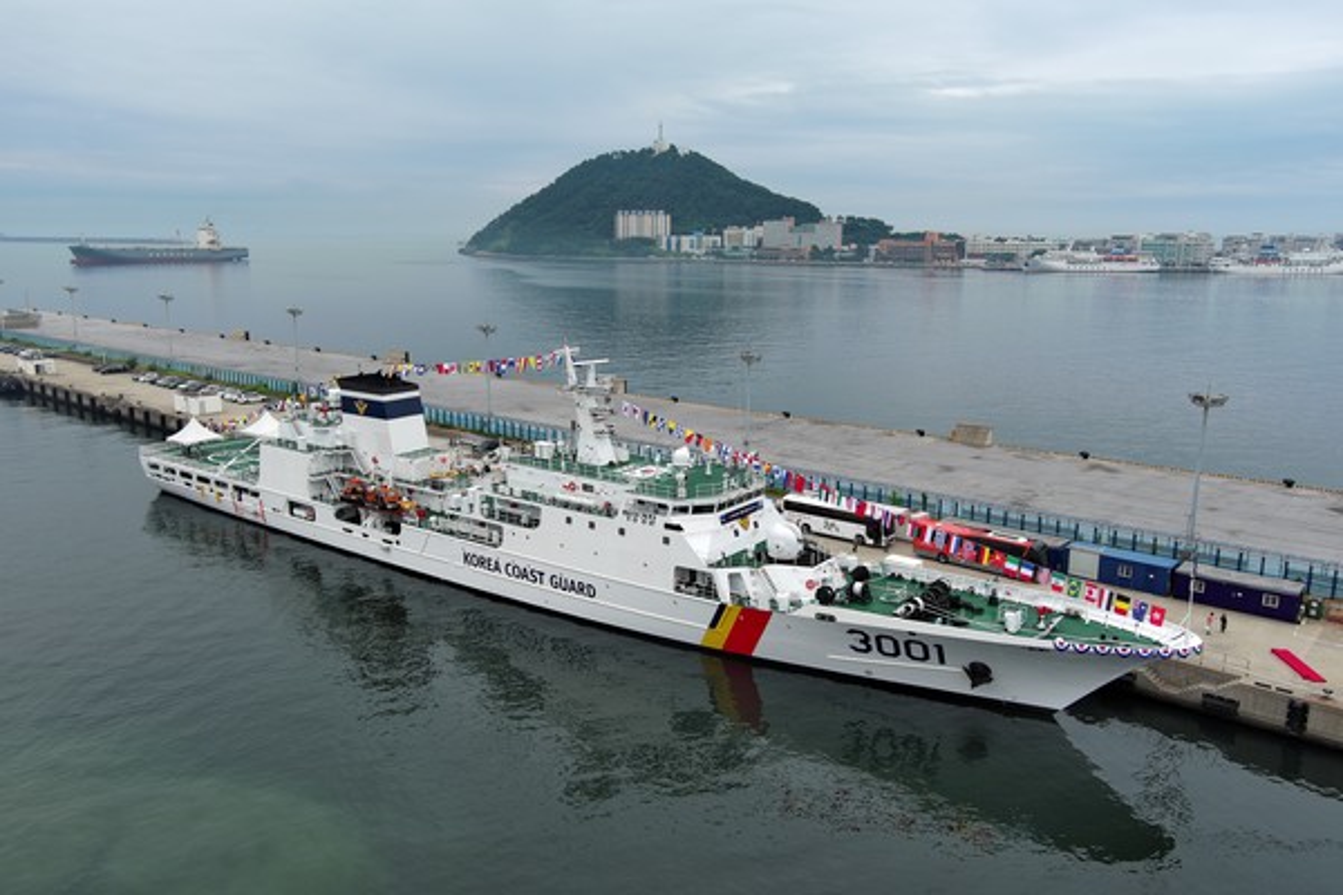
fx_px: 1082
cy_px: 448
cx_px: 672
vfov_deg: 45.0
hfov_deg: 63.7
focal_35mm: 29
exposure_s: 1/382
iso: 100
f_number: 2.8
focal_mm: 10.57
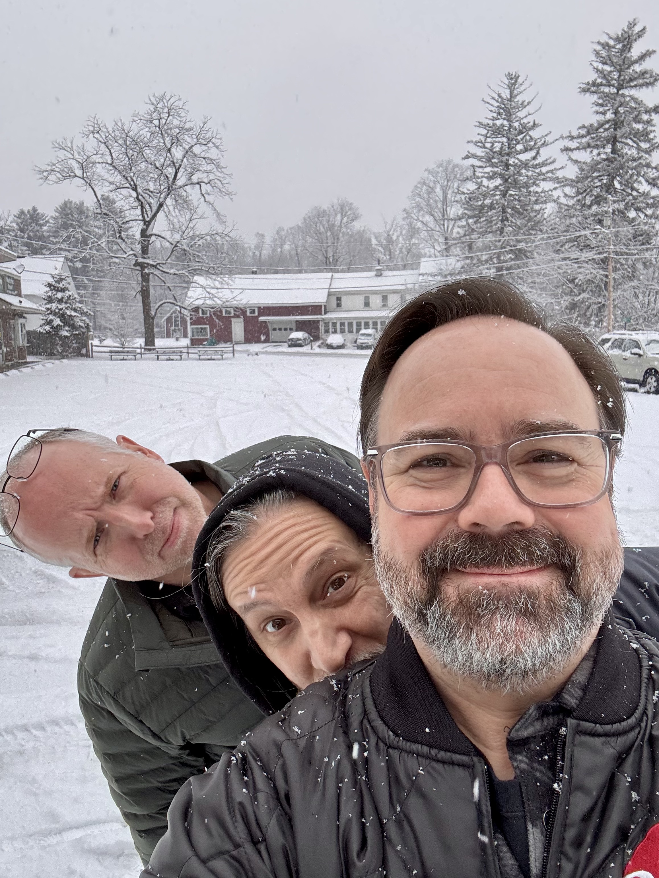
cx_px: 330
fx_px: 761
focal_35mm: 30
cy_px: 439
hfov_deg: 46.8
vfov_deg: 60.0
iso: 50
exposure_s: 1/121
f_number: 1.9
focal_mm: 2.69
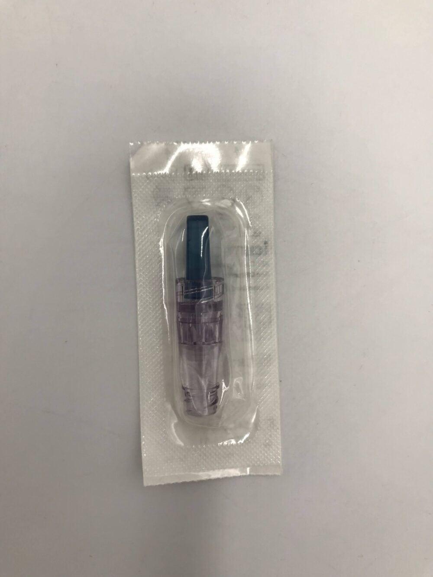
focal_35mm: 28
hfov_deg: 49.8
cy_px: 288
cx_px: 216
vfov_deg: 63.4
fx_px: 467
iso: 25
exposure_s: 1/60
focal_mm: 3.99
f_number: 1.8
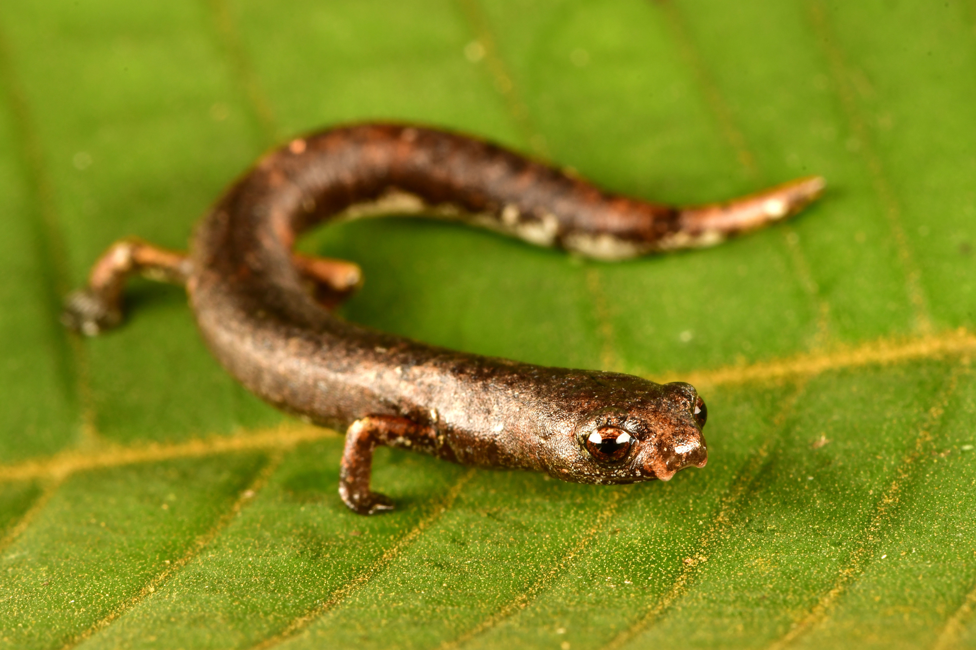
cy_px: 325
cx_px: 488
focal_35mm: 157
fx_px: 4256
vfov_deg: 8.7
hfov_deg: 13.1
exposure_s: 1/60
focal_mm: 105
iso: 400
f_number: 29
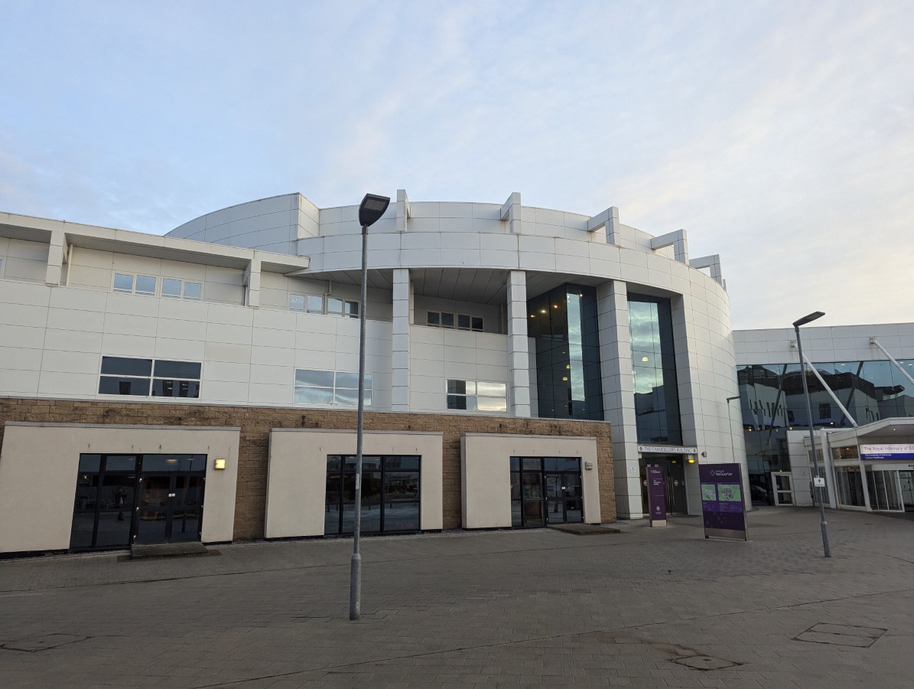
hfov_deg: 71.5
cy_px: 344
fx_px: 635
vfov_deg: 56.9
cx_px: 457
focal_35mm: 24
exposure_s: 1/529
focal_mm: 6.81
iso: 418
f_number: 1.85
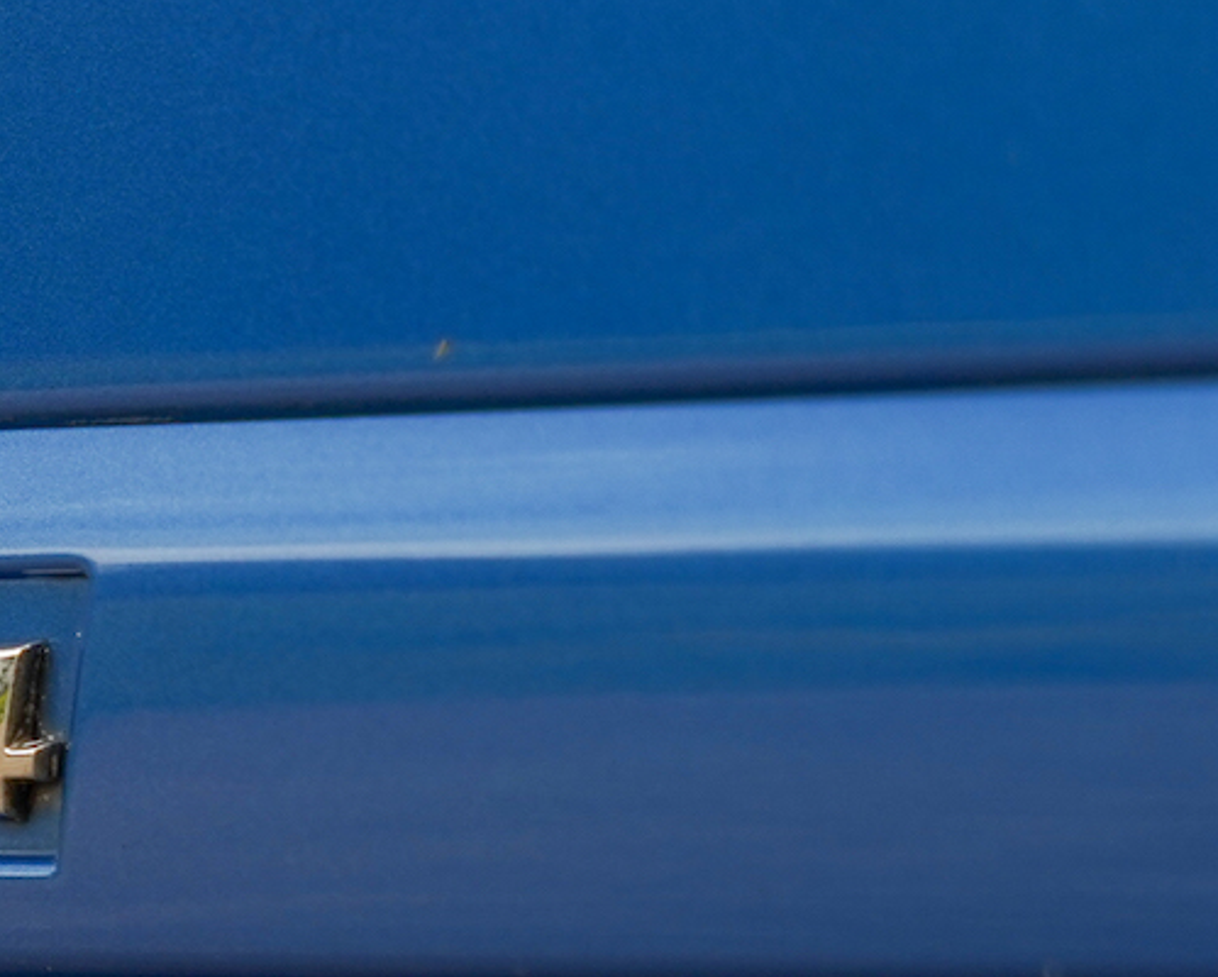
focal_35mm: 249
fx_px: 8988
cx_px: -481
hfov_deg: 7.6
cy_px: 754
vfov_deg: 6.2
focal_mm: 66.3
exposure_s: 1/250
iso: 320
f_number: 4
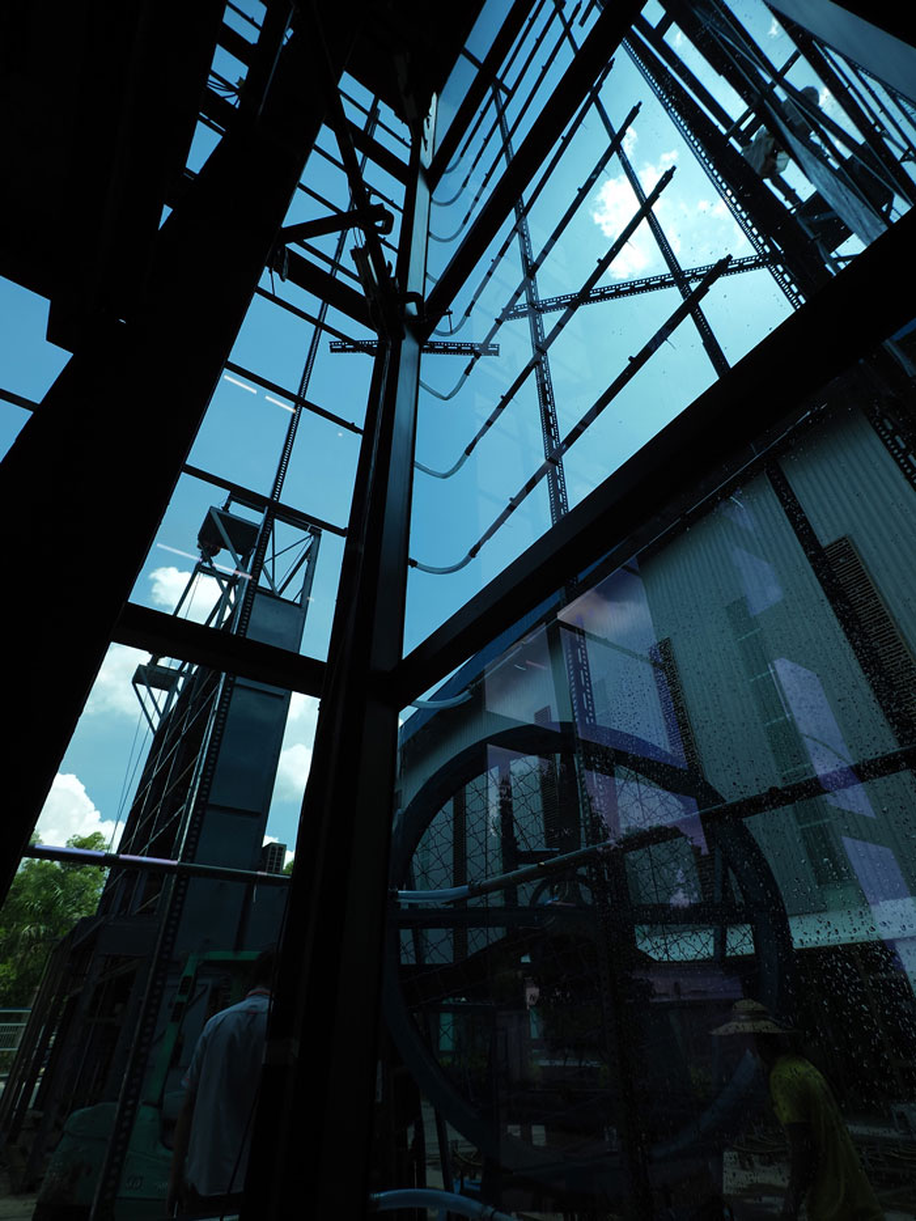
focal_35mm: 16
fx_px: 564
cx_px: 458
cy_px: 610
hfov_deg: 78.1
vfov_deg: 94.5
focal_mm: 8
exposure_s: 1/100
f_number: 7.1
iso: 200
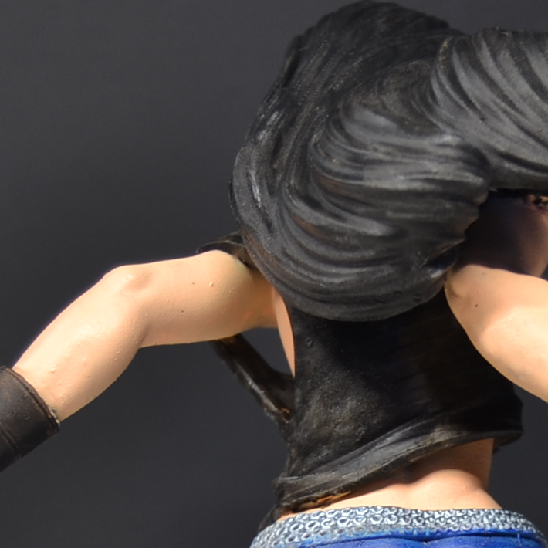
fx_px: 2669
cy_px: 671
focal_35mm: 149
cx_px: 397
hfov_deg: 11.7
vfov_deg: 11.5
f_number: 3.8
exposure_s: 1/6
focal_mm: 24
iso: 100
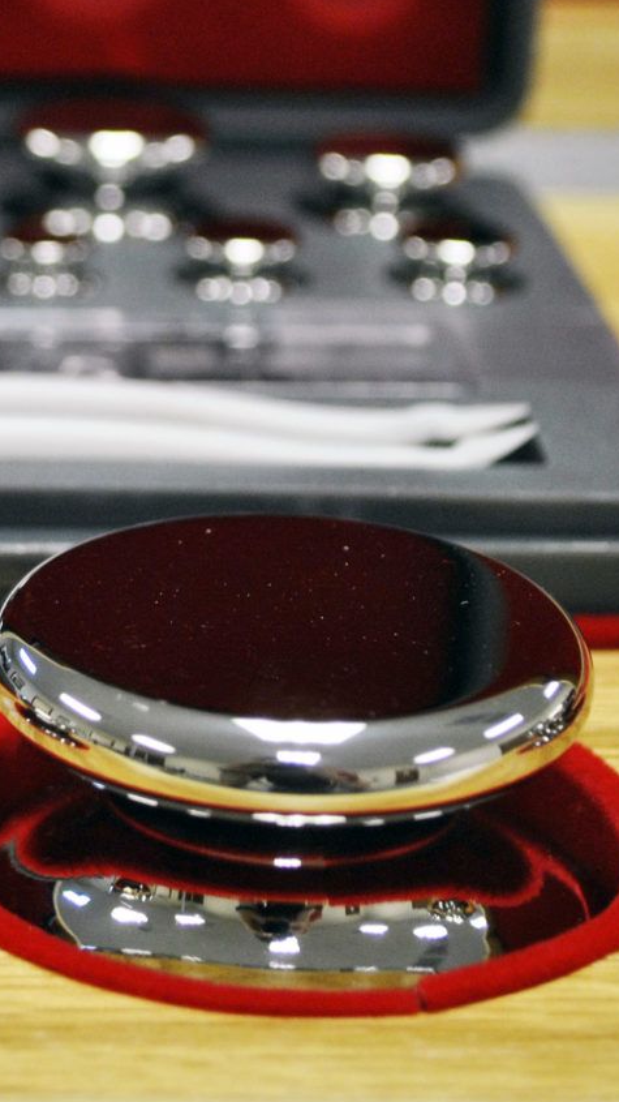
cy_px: 290
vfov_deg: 15.0
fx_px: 4175
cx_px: -94
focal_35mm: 143
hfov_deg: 8.4
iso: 400
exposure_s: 1/30
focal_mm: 40
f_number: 5.3
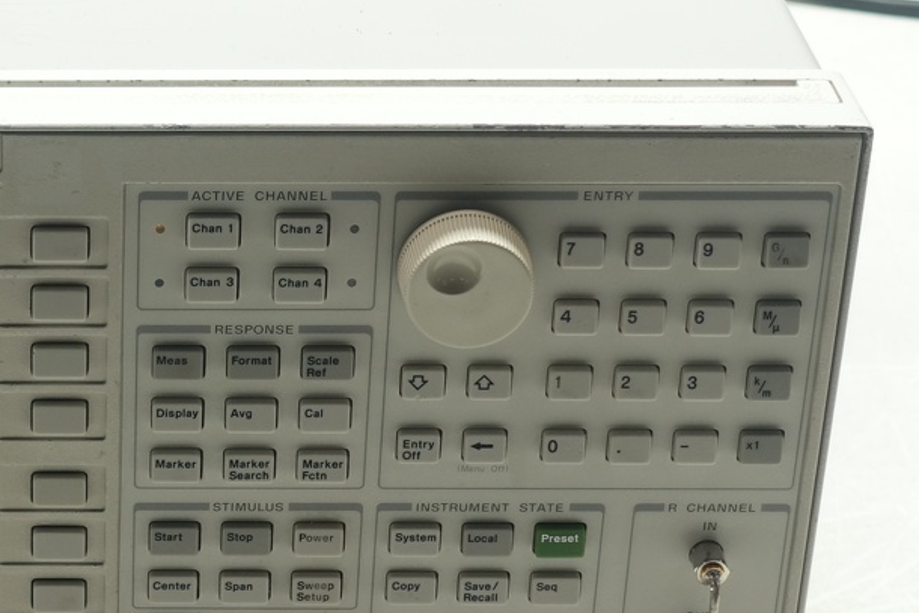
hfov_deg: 16.9
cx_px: -27
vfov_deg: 11.6
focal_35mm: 118
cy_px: 251
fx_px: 3013
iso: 160
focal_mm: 16.39
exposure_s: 1/50
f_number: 2.8
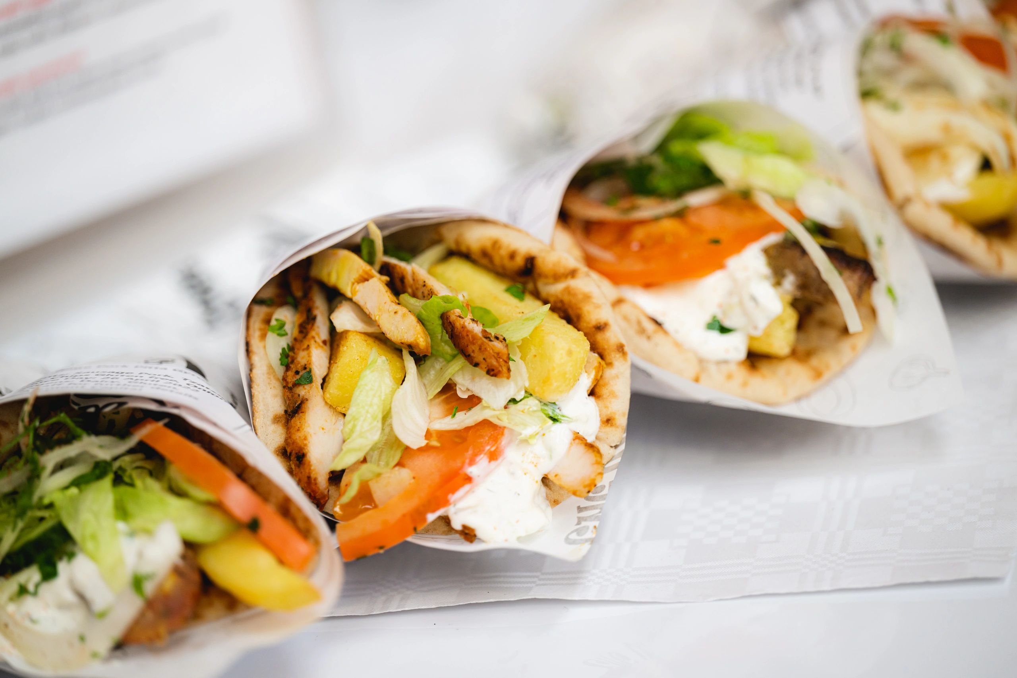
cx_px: 508
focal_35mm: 175
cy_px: 339
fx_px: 4944
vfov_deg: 7.8
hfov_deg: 11.7
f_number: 2.8
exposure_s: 1/400
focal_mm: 175
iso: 200
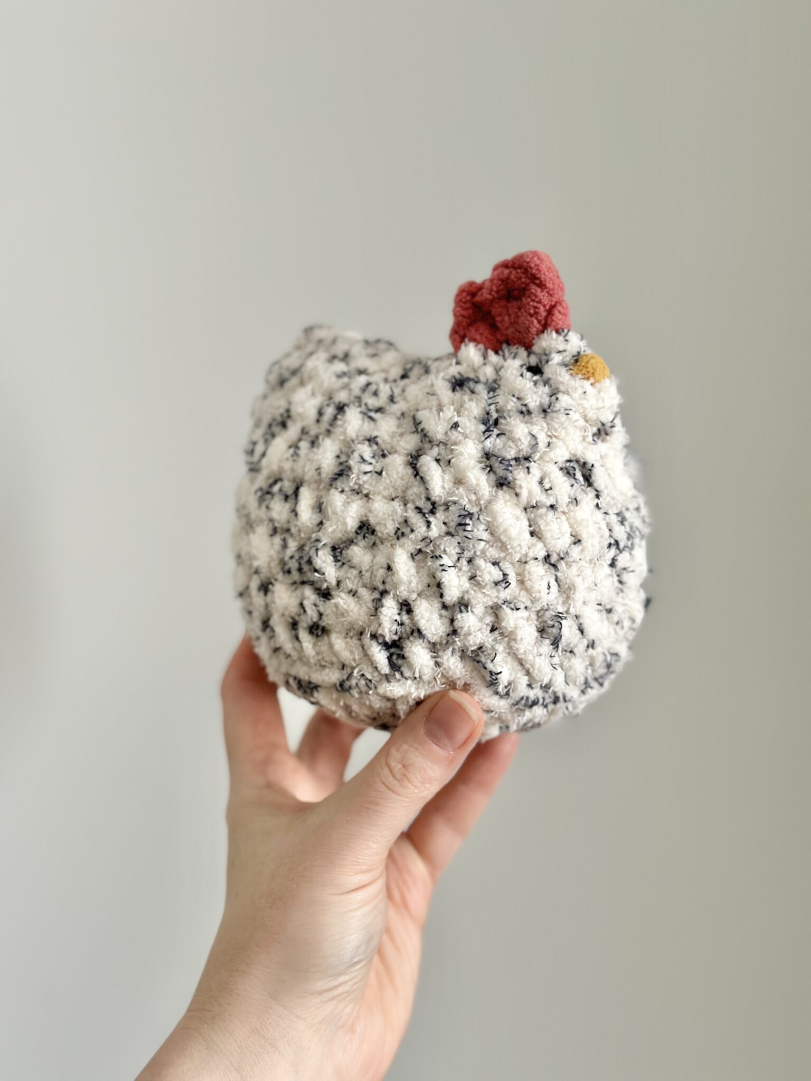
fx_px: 1499
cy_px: 540
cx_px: 406
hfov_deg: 30.3
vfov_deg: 39.7
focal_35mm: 48
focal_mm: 6.86
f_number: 1.78
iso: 250
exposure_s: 1/60
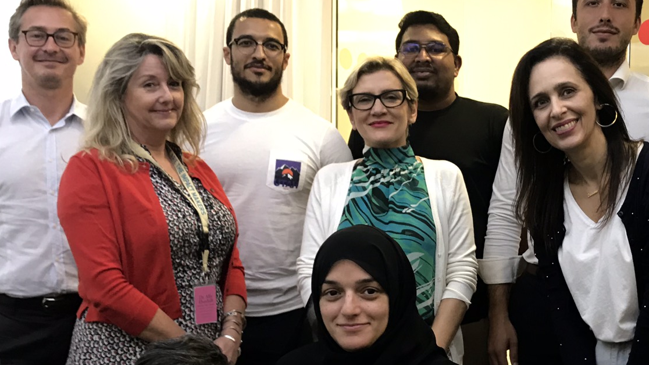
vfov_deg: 21.3
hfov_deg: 36.6
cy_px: 261
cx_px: 461
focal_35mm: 56
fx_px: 964
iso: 40
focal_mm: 3.99
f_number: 1.8
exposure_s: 1/33
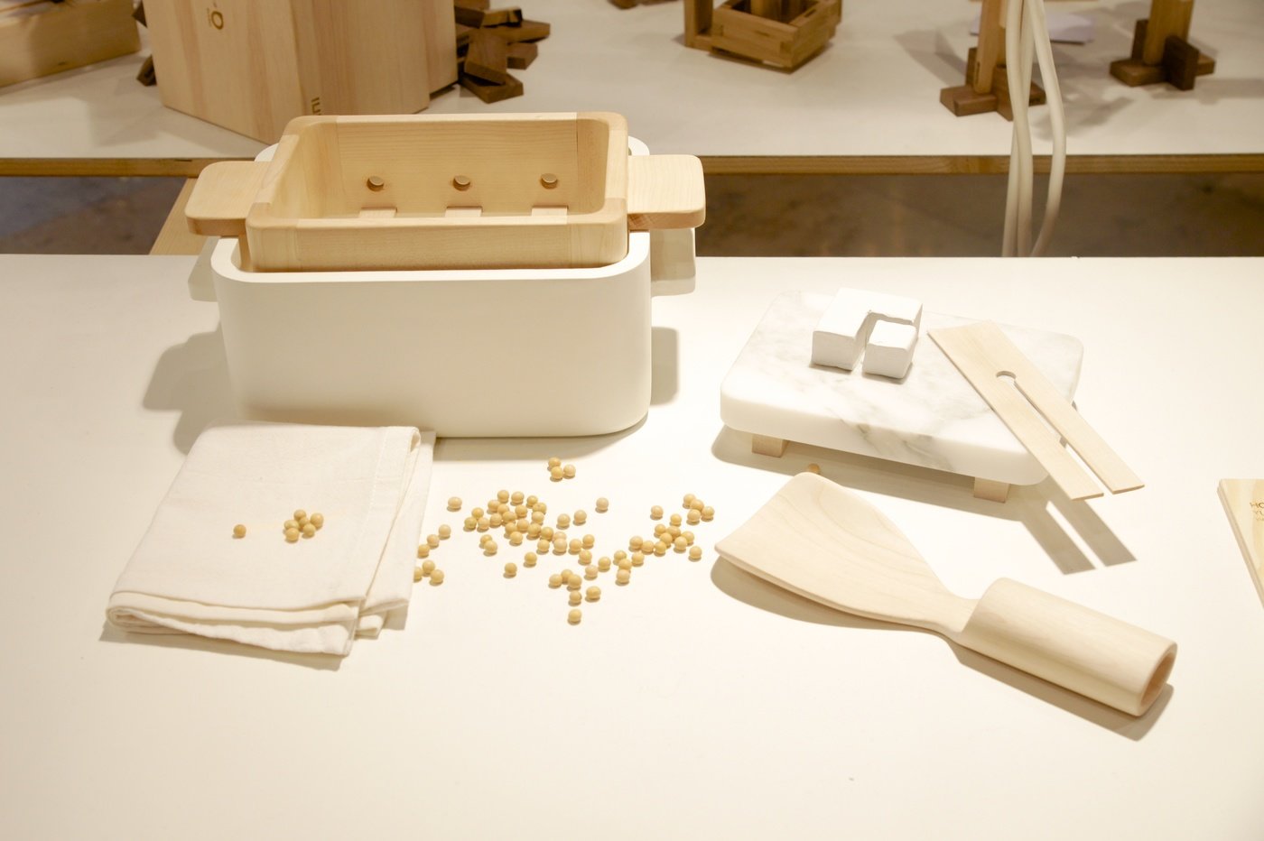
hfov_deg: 43.6
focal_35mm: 45
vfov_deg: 29.8
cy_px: 420
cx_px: 632
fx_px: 1579
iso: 200
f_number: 5
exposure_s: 1/40
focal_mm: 30
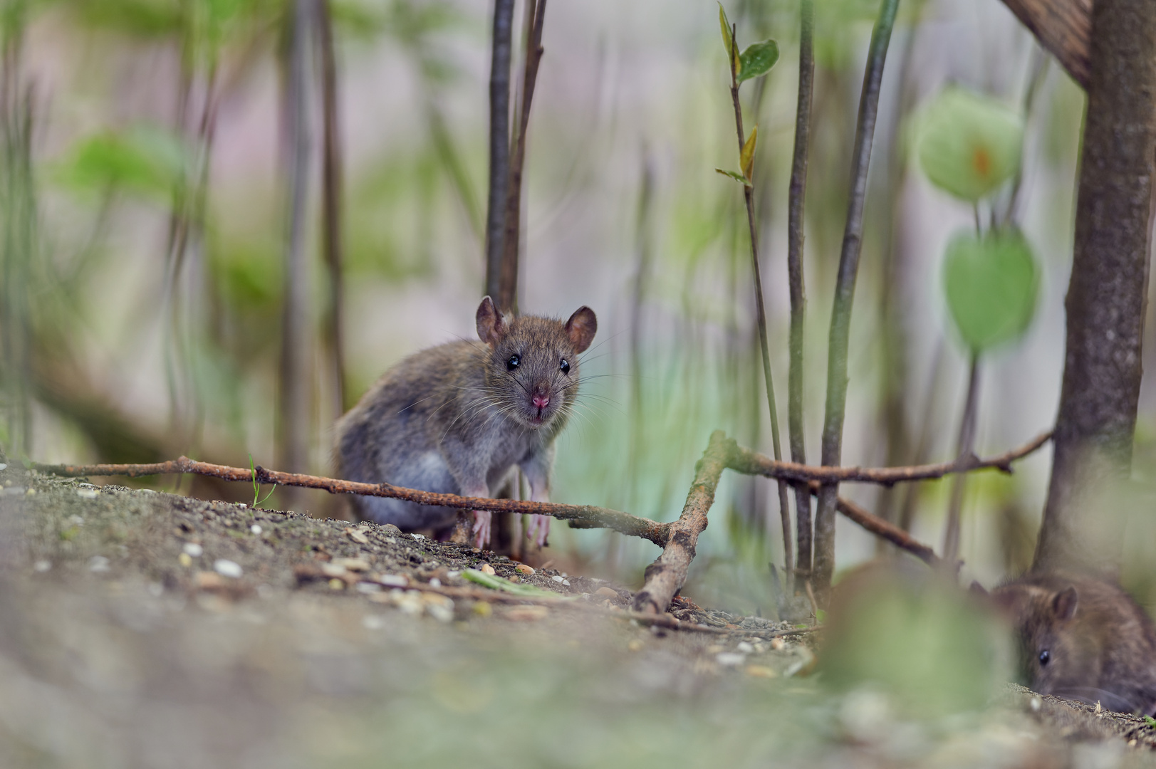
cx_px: 578
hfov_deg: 6.9
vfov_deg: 4.6
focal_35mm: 300
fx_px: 9627
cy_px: 384
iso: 900
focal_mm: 300
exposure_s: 1/500
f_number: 4
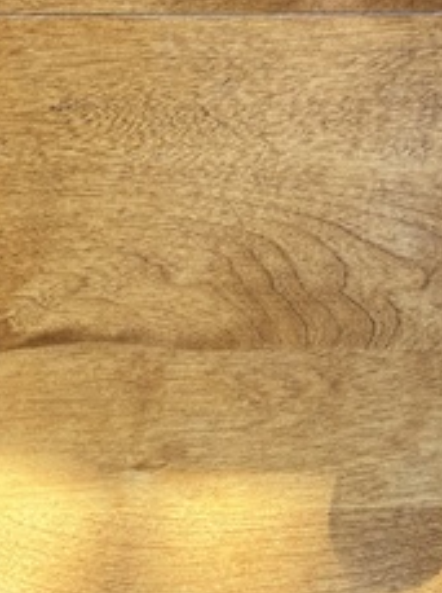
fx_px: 1434
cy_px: -409
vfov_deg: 19.0
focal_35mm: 84
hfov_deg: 15.5
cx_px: 742
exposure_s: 1/121
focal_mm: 6.76
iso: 100
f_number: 1.78
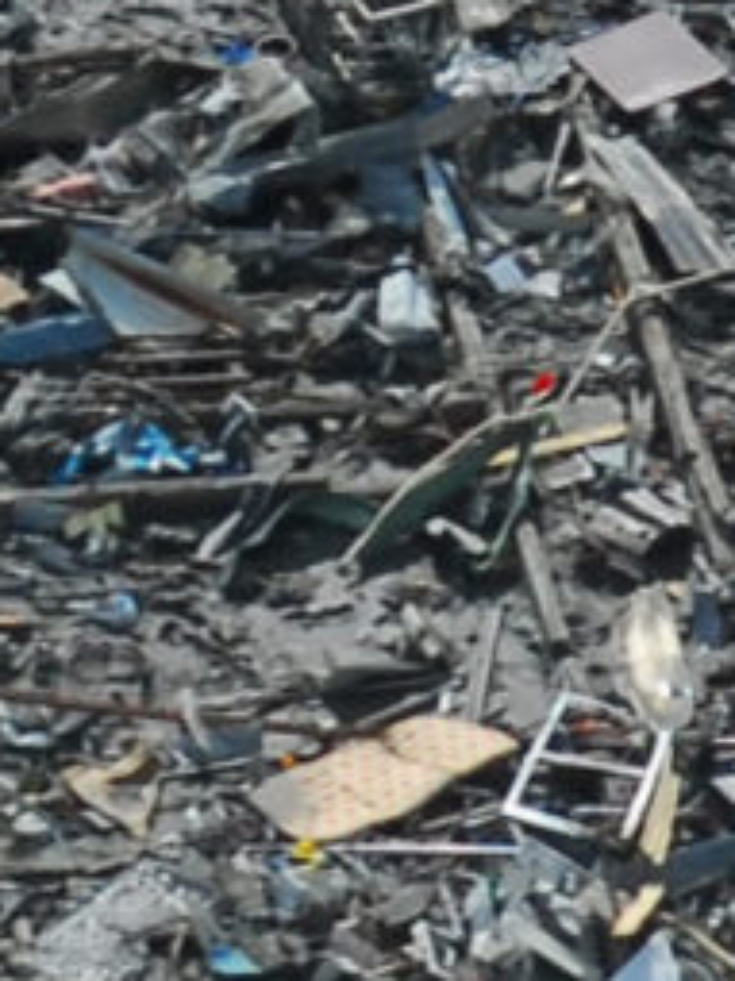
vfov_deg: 1.9
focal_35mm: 1014
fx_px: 28731
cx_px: -477
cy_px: -1554
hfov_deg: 1.5
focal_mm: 70
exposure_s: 1/350
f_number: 10
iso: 200
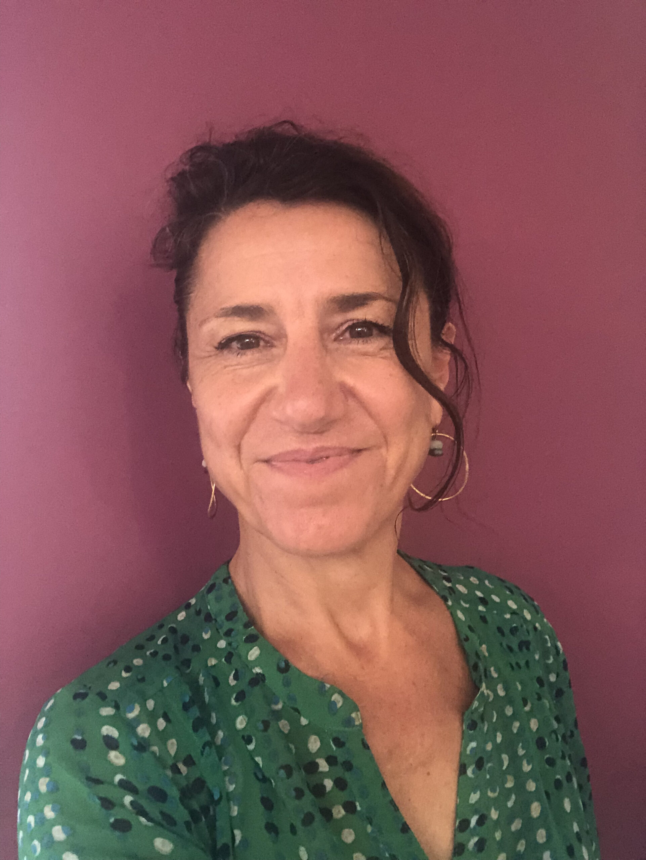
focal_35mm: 32
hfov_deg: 44.2
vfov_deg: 56.8
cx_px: 323
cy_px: 430
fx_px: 795
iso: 400
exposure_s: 1/30
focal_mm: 2.87
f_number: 2.2
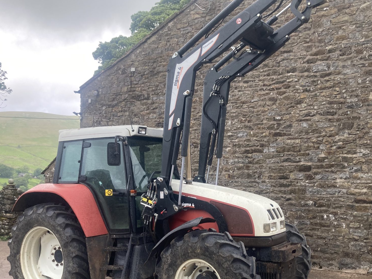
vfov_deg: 36.7
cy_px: 171
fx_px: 419
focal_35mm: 39
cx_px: 205
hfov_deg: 47.8
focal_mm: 3.99
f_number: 1.8
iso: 64
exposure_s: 1/121
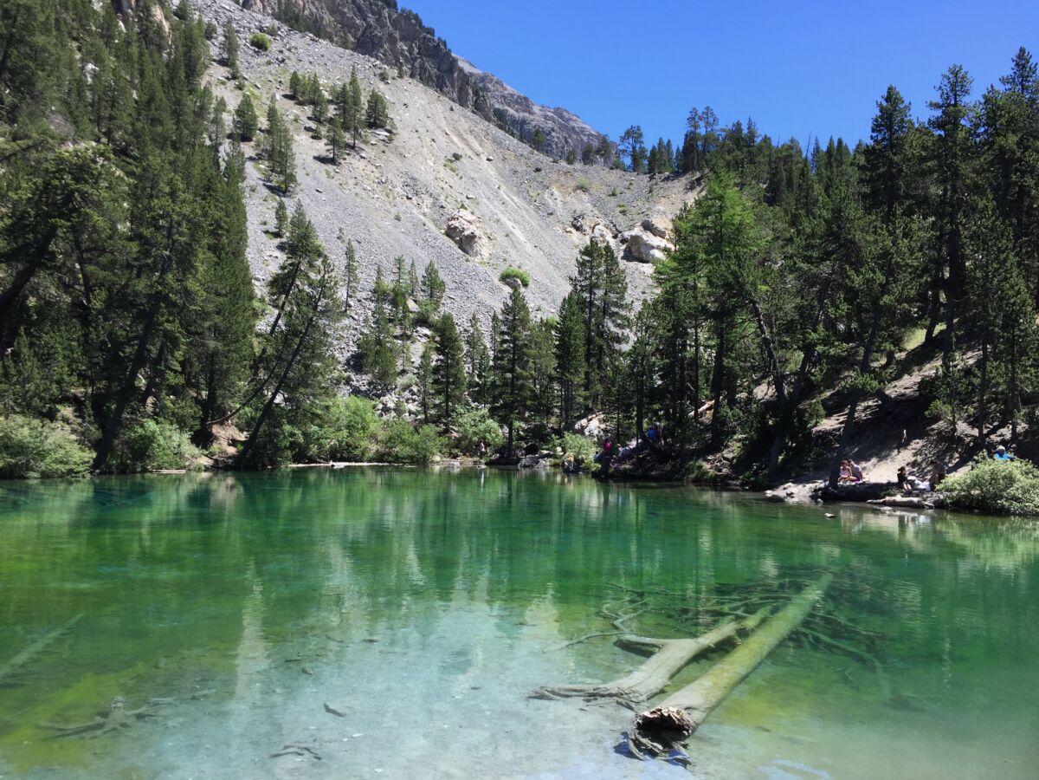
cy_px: 390
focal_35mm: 29
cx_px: 520
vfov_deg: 48.2
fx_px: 870
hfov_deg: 61.7
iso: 32
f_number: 2.2
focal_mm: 4.15
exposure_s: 1/824
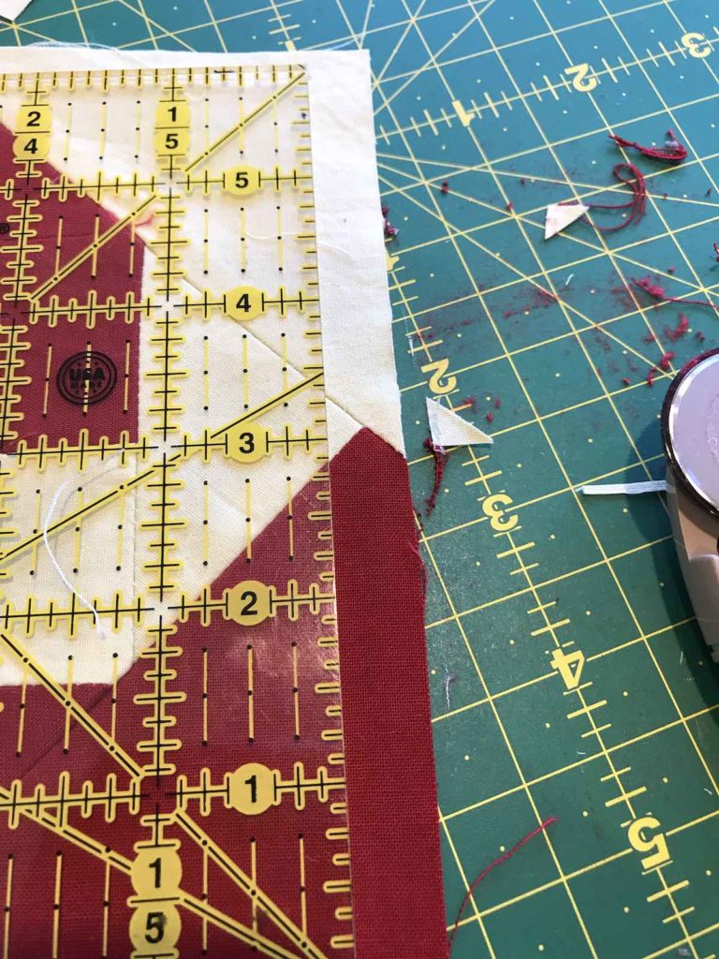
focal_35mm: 28
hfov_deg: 49.7
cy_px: 480
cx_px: 360
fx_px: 775
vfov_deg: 63.4
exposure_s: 1/24
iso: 40
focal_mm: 3.99
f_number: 1.8
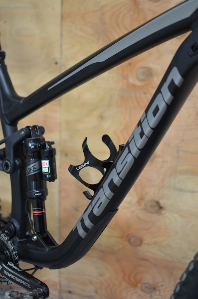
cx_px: 99
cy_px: 150
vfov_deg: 37.9
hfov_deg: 25.6
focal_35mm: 52
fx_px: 435
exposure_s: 1/125
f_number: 1.8
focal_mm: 35
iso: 800
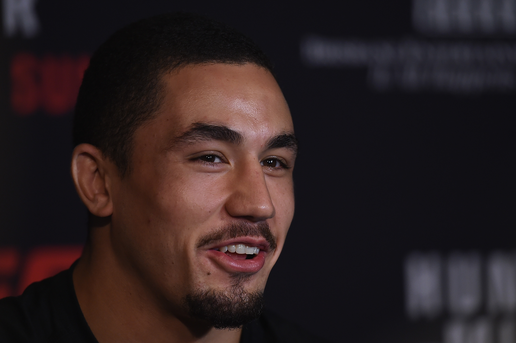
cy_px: 172
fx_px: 2865
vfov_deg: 6.9
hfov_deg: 10.3
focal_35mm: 200
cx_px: 258
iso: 1600
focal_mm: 200
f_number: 2.8
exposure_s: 1/800
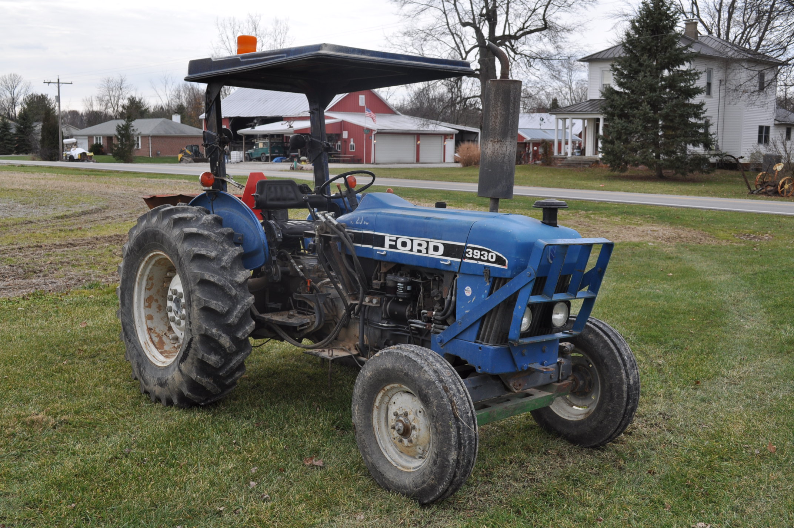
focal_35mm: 39
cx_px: 397
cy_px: 264
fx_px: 859
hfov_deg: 49.6
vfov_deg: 34.1
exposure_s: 1/200
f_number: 7.1
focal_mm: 26
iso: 200
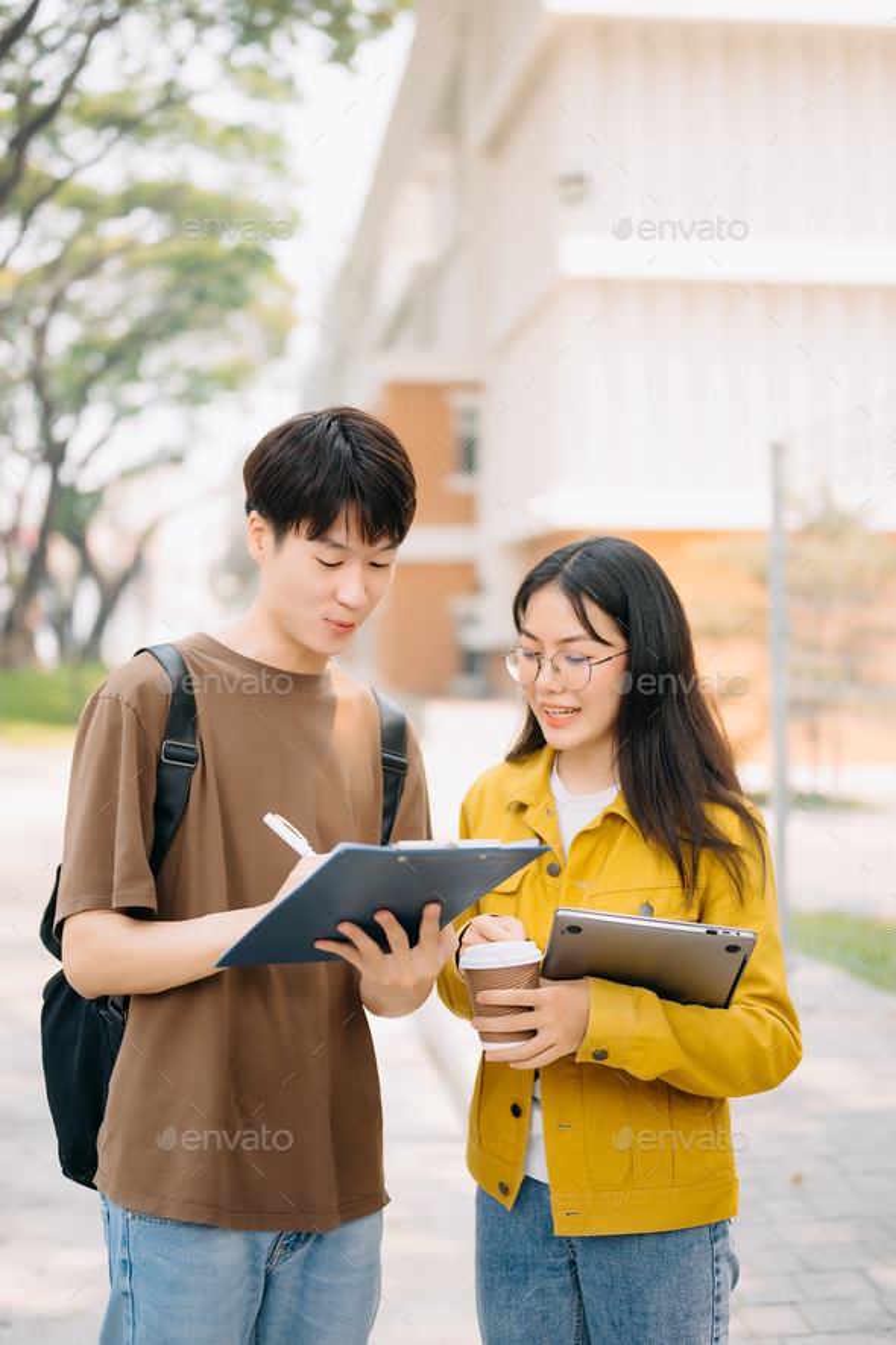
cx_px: 448
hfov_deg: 27.0
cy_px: 672
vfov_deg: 39.6
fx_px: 1867
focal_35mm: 50
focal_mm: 50
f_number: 1.8
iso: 125
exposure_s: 1/640
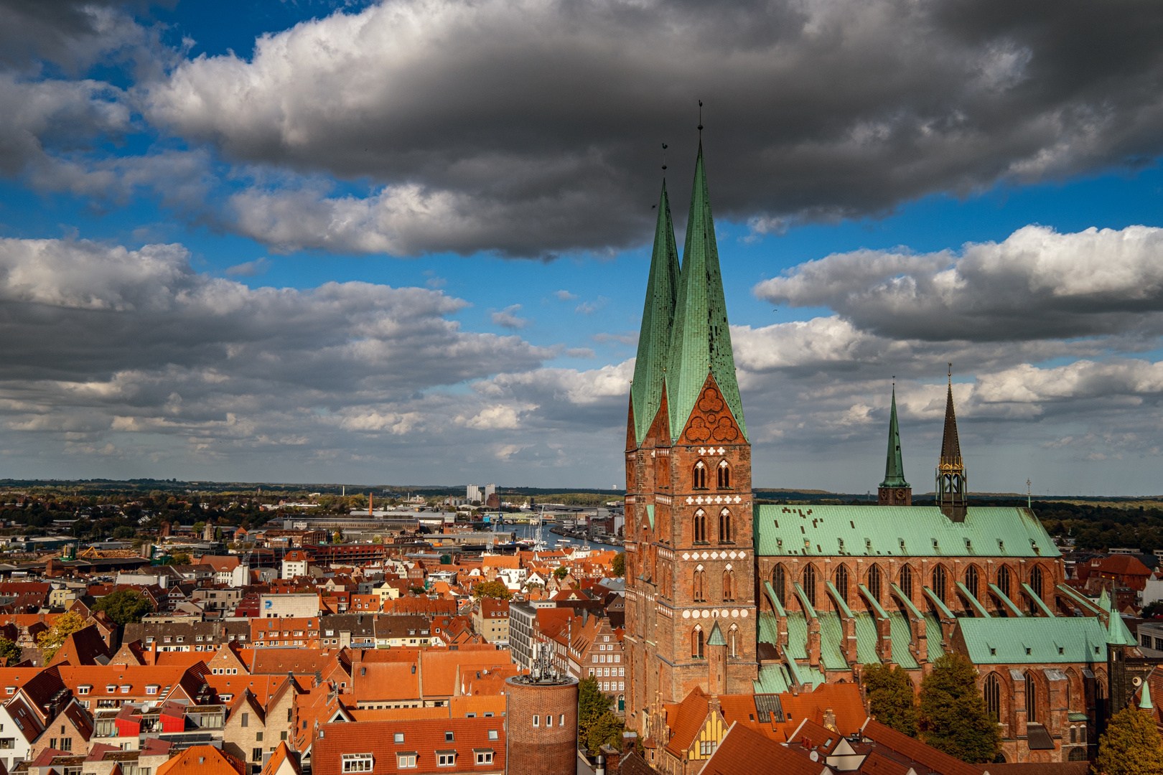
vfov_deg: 36.9
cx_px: 582
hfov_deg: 53.1
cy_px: 388
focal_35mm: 36
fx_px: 1163
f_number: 11
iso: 160
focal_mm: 24
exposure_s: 1/340
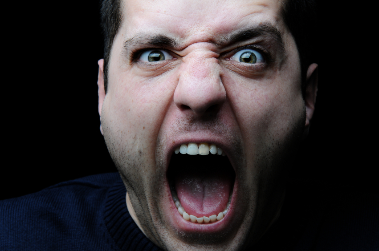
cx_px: 190
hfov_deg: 16.7
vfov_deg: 11.1
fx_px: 1292
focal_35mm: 123
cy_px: 126
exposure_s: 1/50
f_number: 11
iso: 200
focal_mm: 82
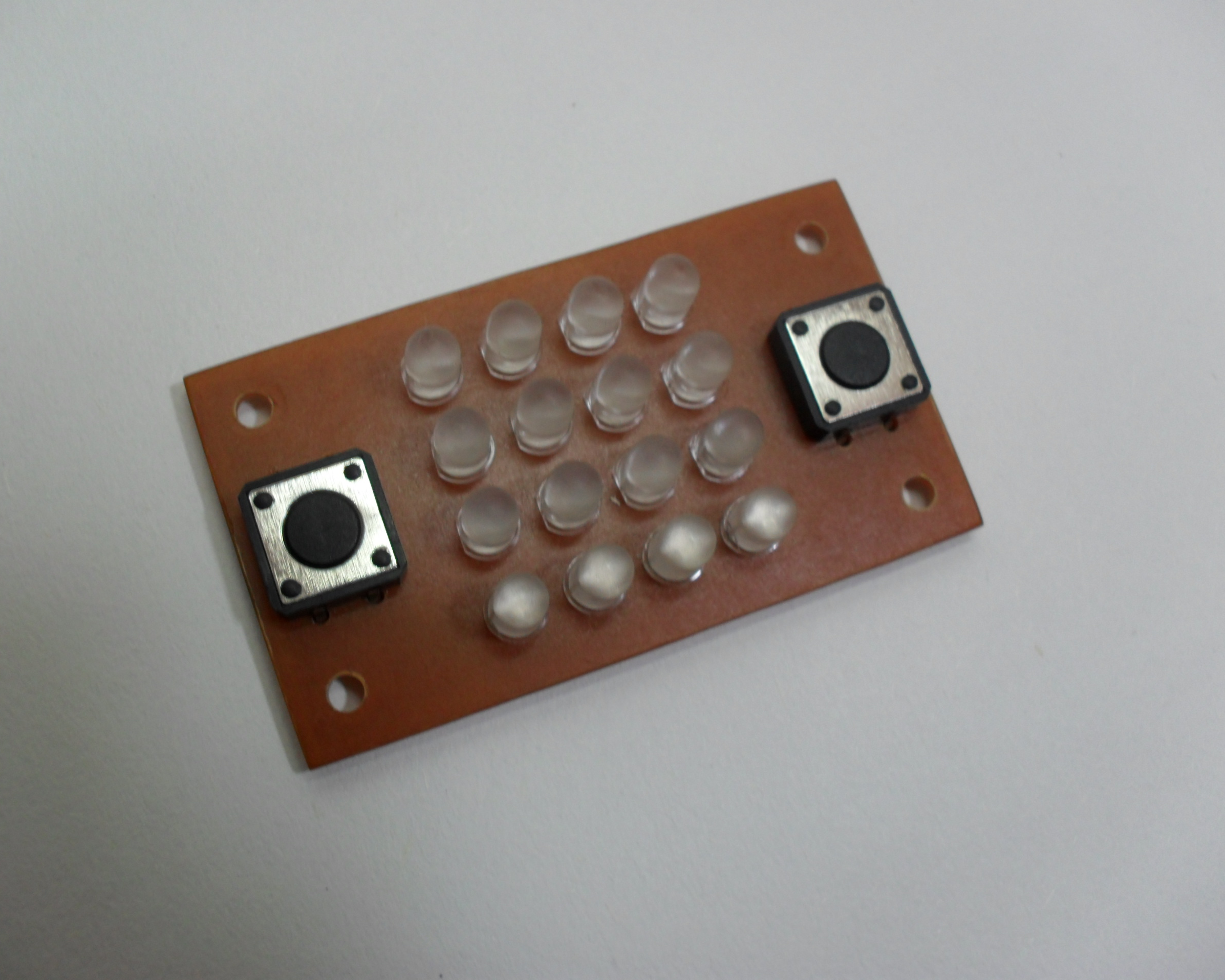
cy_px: 485
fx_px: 1342
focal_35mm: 37
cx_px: 583
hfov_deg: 49.1
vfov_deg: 40.1
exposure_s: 1/45
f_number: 3.2
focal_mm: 6.3
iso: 100
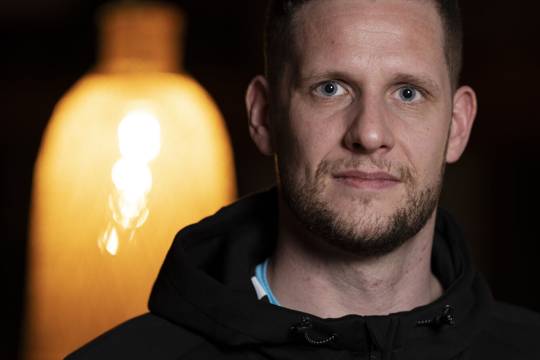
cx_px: 323
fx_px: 2894
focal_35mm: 193
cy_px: 157
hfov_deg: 10.7
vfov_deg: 7.1
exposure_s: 1/100
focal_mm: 135
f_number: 2.8
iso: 250
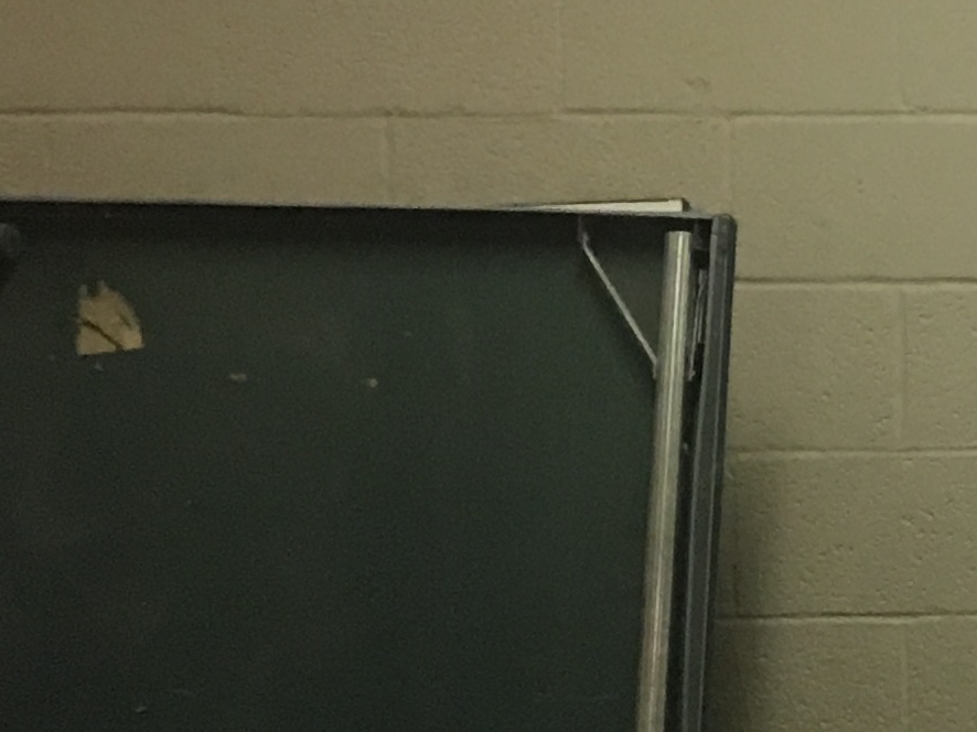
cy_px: 525
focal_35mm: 132
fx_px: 3725
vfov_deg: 11.2
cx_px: 2191
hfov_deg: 12.4
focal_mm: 4.15
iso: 64
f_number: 2.2
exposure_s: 1/15
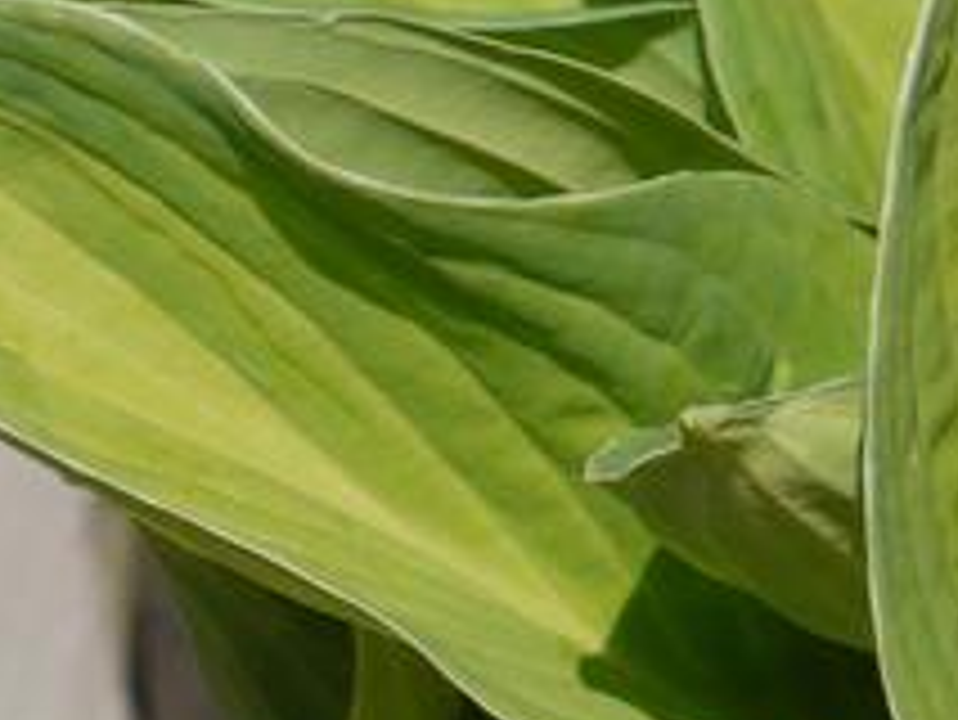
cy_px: 450
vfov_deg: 3.5
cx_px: 2015
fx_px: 11685
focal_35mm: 422
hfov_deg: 4.6
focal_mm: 45
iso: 200
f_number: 10
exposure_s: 1/500
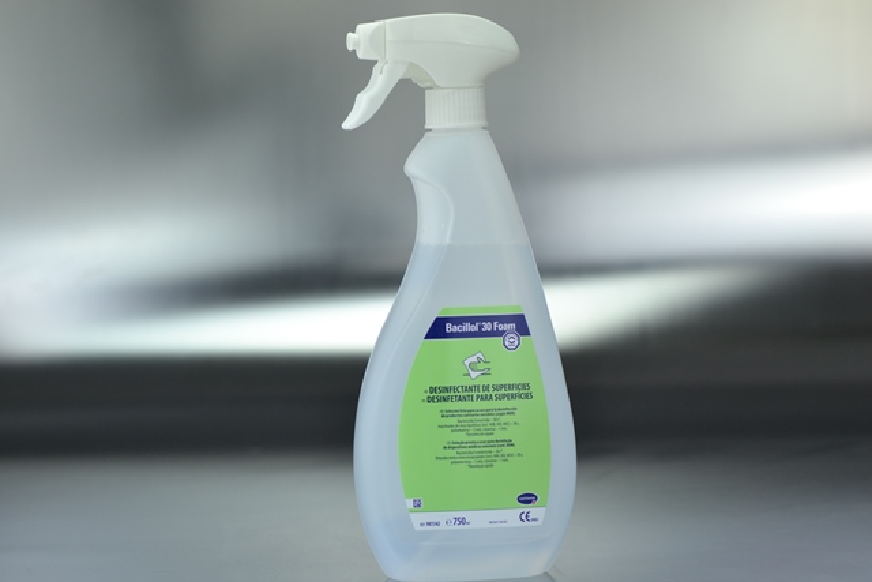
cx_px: 436
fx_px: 3271
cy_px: 291
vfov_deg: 10.2
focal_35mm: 135
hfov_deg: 15.2
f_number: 5.6
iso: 280
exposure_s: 1/500
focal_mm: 90
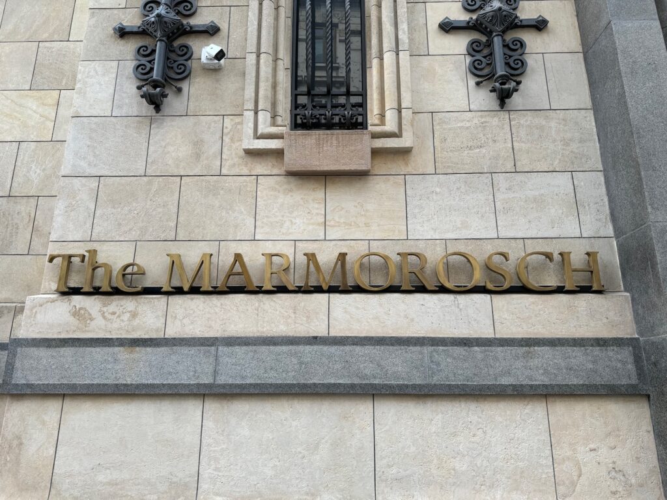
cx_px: 334
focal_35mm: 24
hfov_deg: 71.6
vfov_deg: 56.8
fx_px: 462
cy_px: 250
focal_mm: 6.86
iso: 80
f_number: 1.78
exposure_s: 1/604
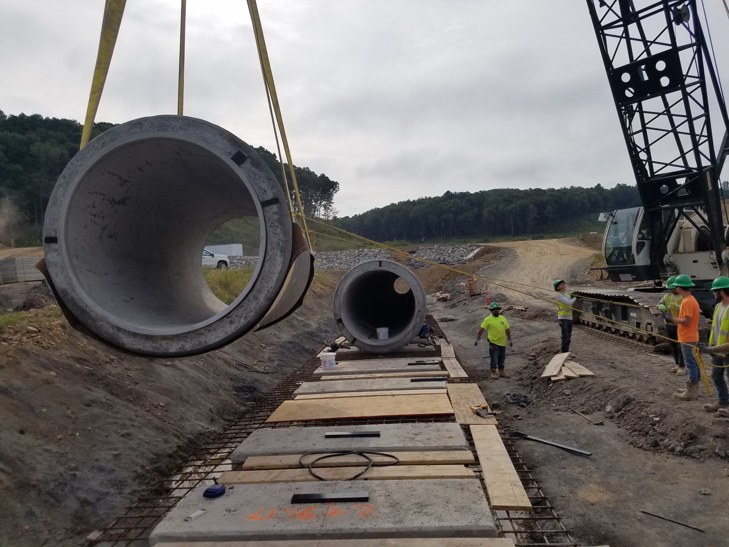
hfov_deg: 67.3
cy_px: 274
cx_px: 364
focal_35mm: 26
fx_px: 548
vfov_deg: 53.1
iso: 50
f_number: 1.7
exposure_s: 1/4688
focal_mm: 4.2
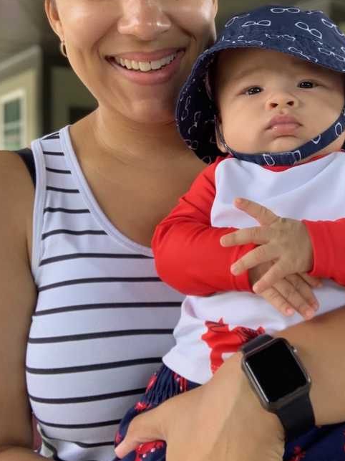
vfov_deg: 37.1
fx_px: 678
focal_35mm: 51
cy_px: 156
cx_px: 271
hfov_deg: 28.0
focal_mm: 2.87
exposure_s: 1/121
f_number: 2.2
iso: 50
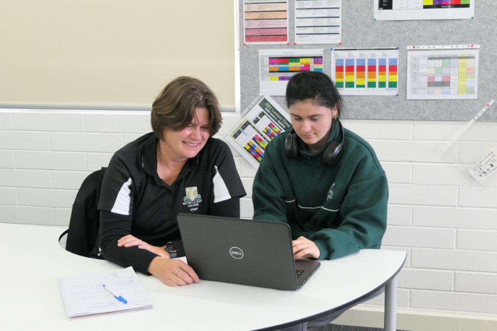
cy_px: 166
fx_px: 676
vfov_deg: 27.5
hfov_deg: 40.3
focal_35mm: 49
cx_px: 248
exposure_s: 1/80
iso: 1600
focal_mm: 18.1
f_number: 3.6
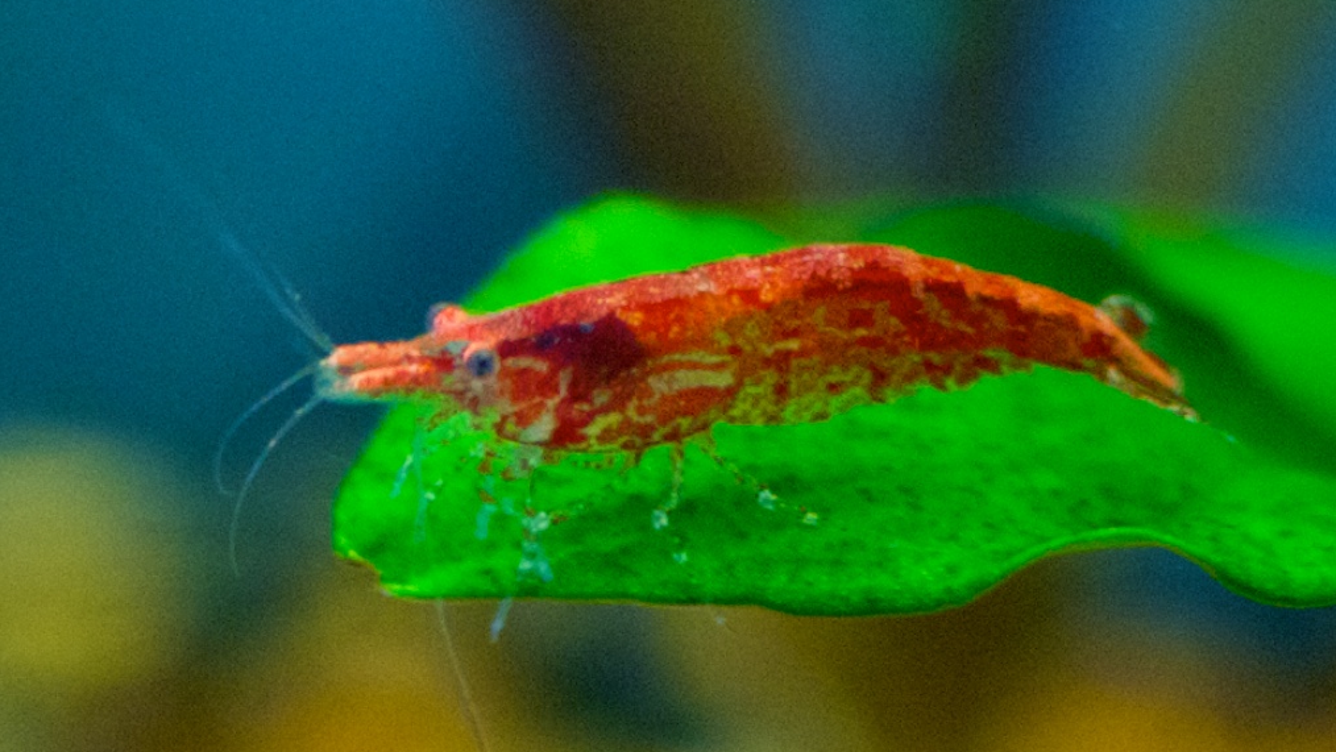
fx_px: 1968
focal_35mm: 56
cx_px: 672
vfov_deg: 21.6
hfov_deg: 37.5
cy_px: 362
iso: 800
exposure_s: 1/80
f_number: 2.8
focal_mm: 35
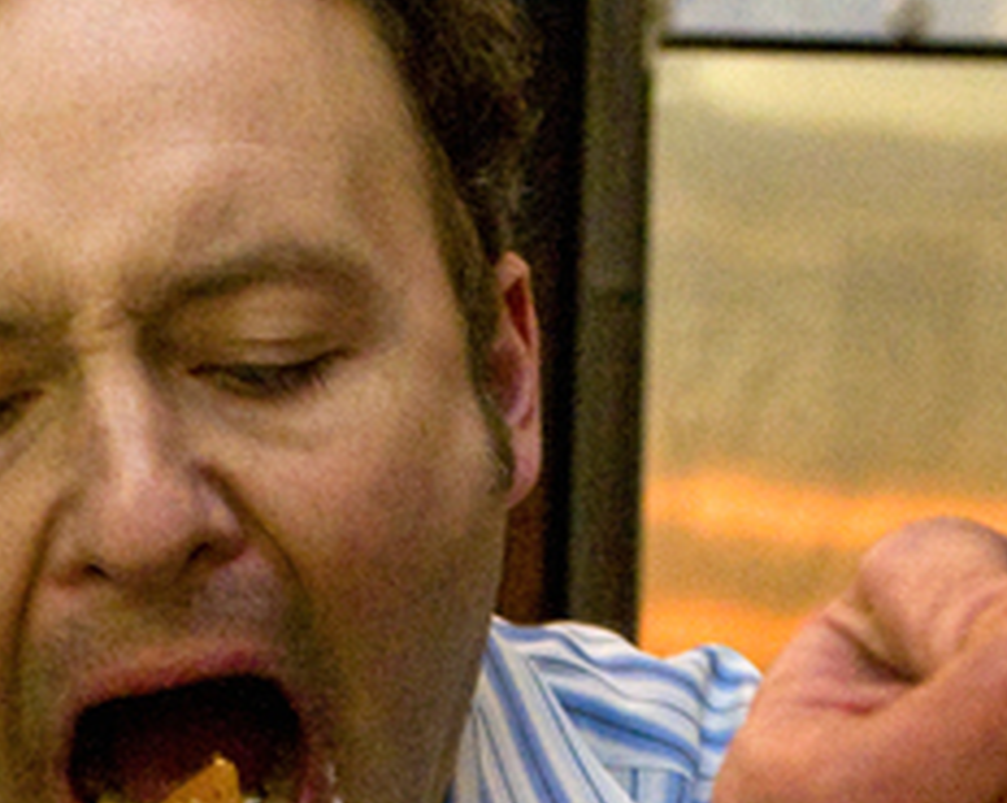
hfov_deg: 11.1
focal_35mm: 174
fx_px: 5179
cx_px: 286
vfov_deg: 8.8
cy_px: 946
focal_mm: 28
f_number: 4.5
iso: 2500
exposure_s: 1/80
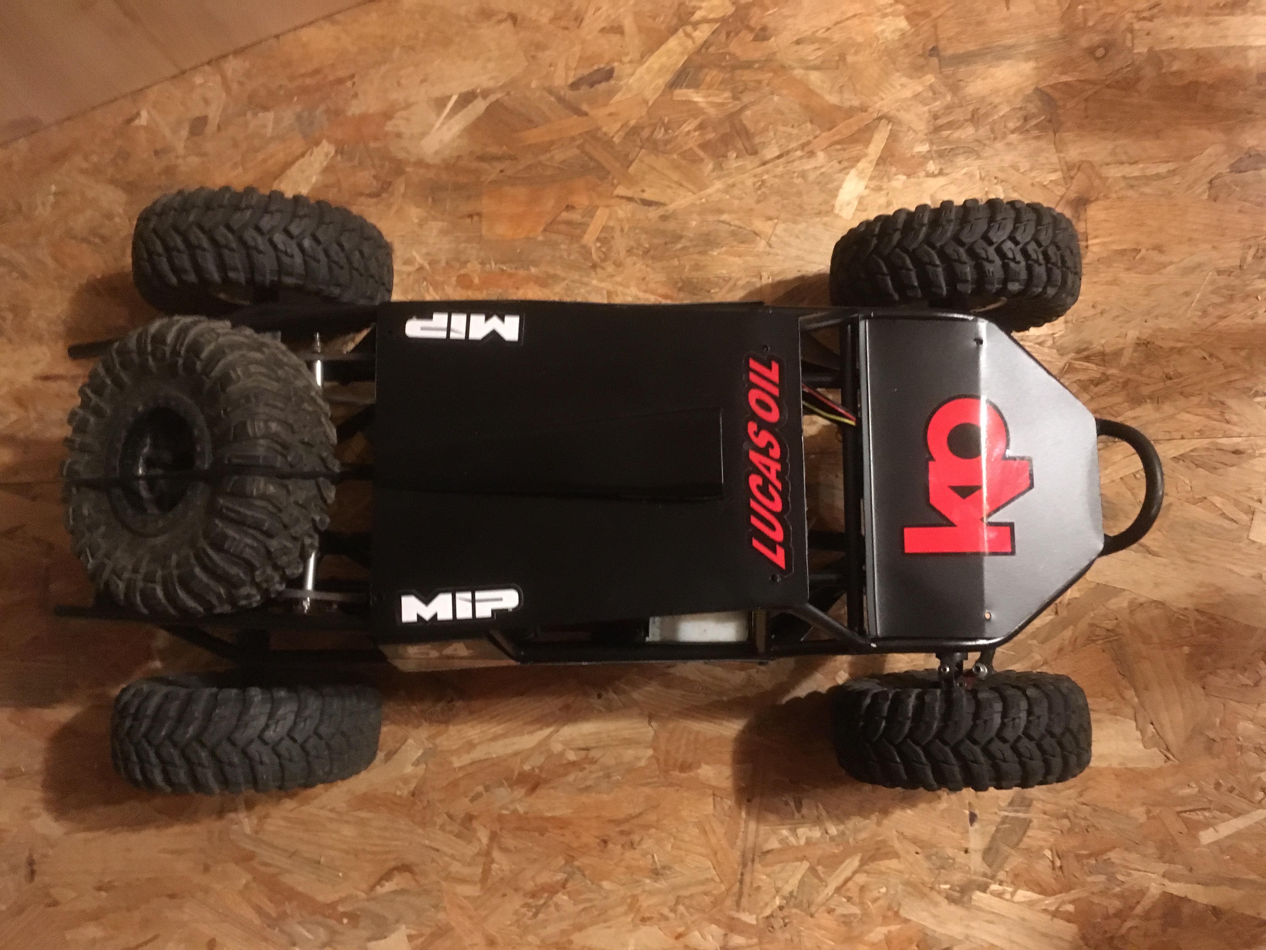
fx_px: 1061
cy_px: 475
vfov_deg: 48.2
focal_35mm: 29
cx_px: 633
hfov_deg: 61.7
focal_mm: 4.15
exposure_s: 1/17
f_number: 2.2
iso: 640
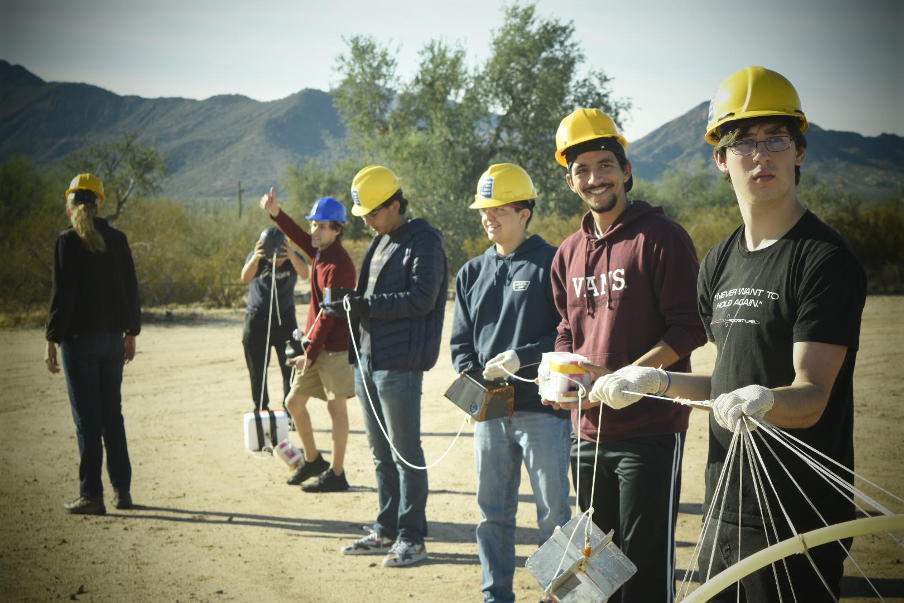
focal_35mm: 82
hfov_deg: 24.6
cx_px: 452
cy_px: 302
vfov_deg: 16.6
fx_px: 2072
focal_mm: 55
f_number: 9
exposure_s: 1/320
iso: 200
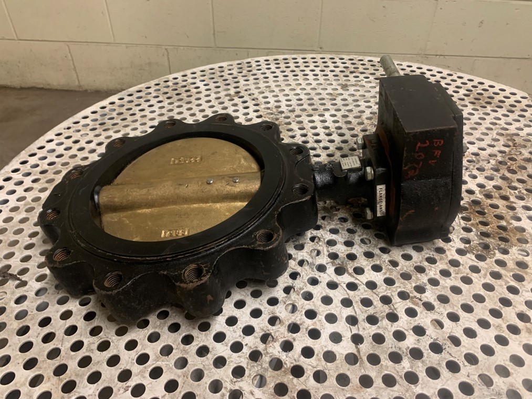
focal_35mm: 26
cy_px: 200
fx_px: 400
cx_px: 266
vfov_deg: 53.1
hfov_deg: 67.3
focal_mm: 4.25
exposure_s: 1/60
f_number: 1.8
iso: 160
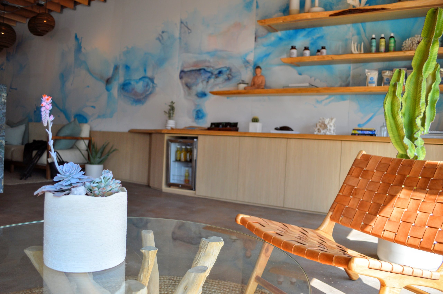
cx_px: 222
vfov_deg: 47.8
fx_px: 332
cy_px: 147
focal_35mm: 27
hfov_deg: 67.4
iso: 200
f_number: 3.5
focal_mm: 18
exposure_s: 1/500
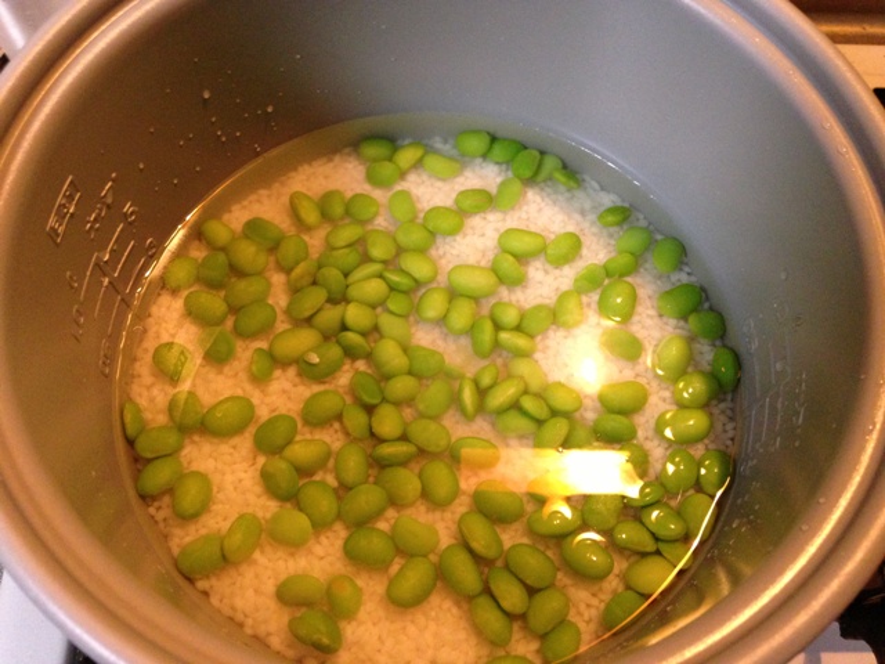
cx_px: 442
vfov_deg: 42.9
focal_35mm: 33
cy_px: 332
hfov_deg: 55.4
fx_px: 844
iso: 320
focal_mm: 4.13
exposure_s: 1/20
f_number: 2.4
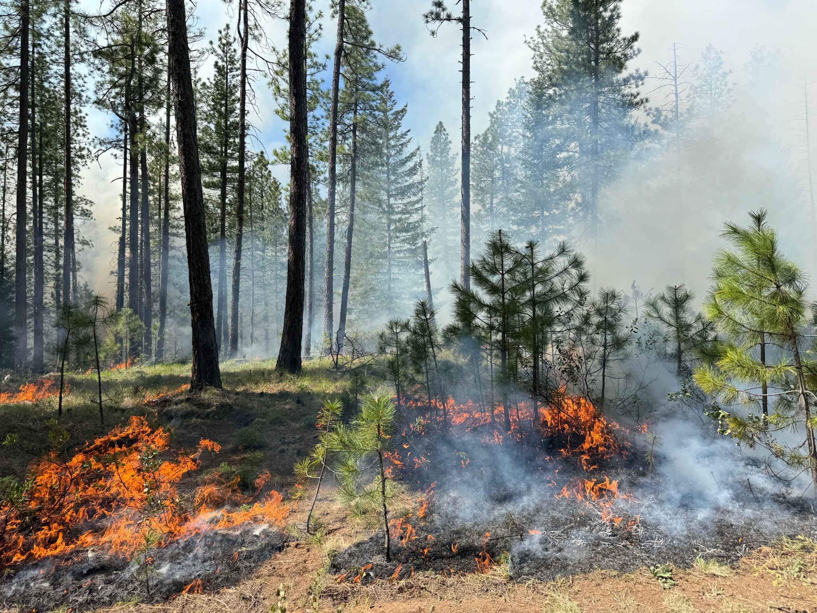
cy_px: 306
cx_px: 408
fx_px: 566
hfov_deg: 71.6
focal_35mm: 24
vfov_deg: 56.8
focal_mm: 6.76
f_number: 1.78
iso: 80
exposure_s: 1/2174
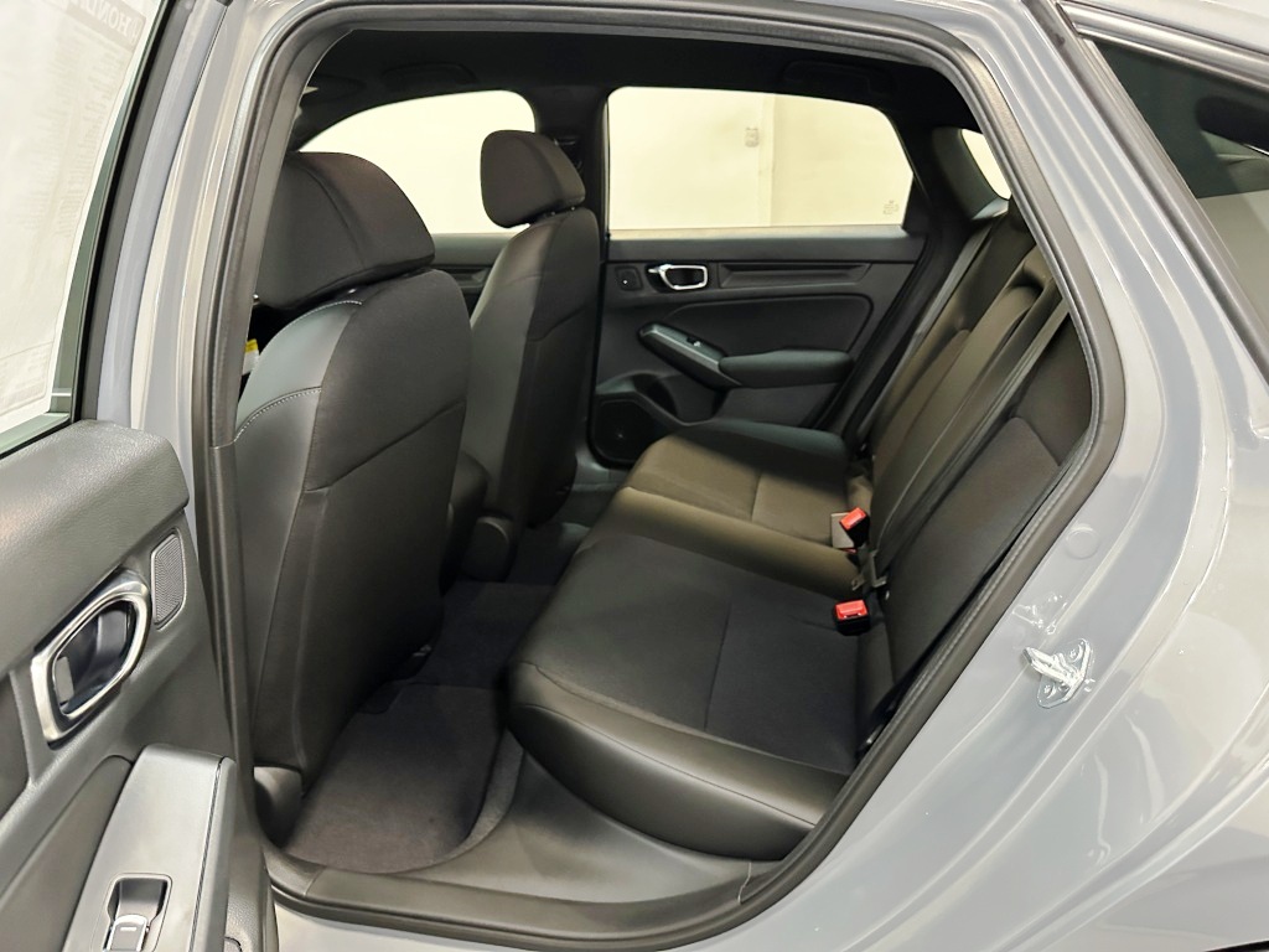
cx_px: 634
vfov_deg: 56.8
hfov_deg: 71.6
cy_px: 476
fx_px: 880
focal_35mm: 24
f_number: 1.78
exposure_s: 1/40
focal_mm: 6.86
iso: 1000
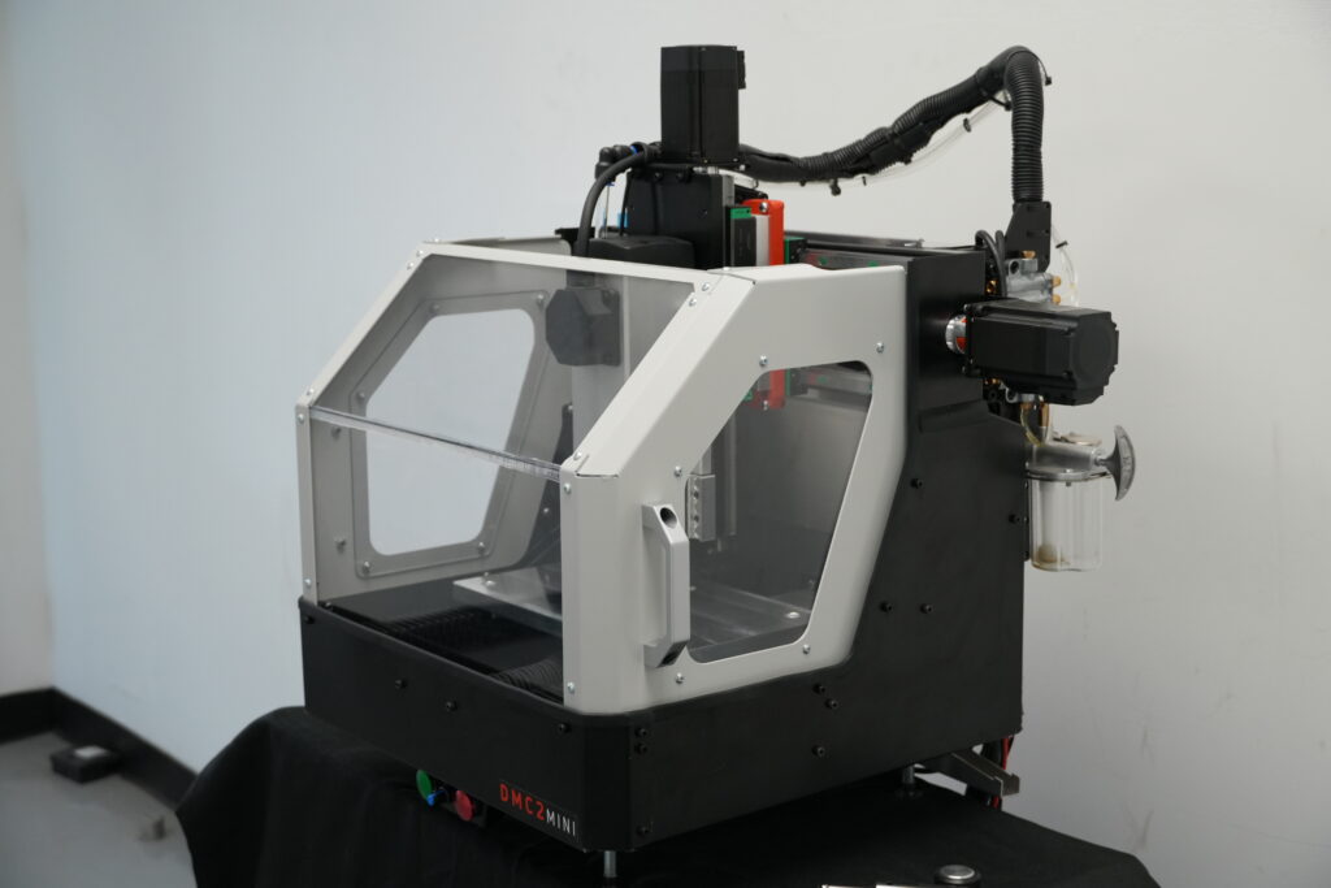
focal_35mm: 52
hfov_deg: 37.8
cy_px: 444
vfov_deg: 25.8
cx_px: 666
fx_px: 1941
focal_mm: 35
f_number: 4.5
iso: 1000
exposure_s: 1/160
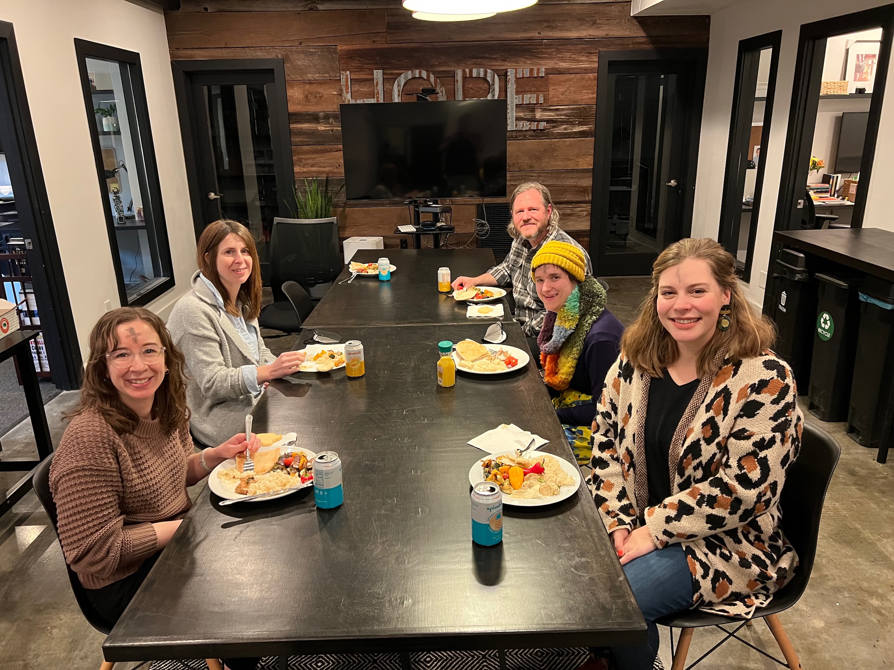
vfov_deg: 53.1
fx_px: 671
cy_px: 335
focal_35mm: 26
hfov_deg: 67.3
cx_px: 447
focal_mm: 5.7
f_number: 1.5
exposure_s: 1/60
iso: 500
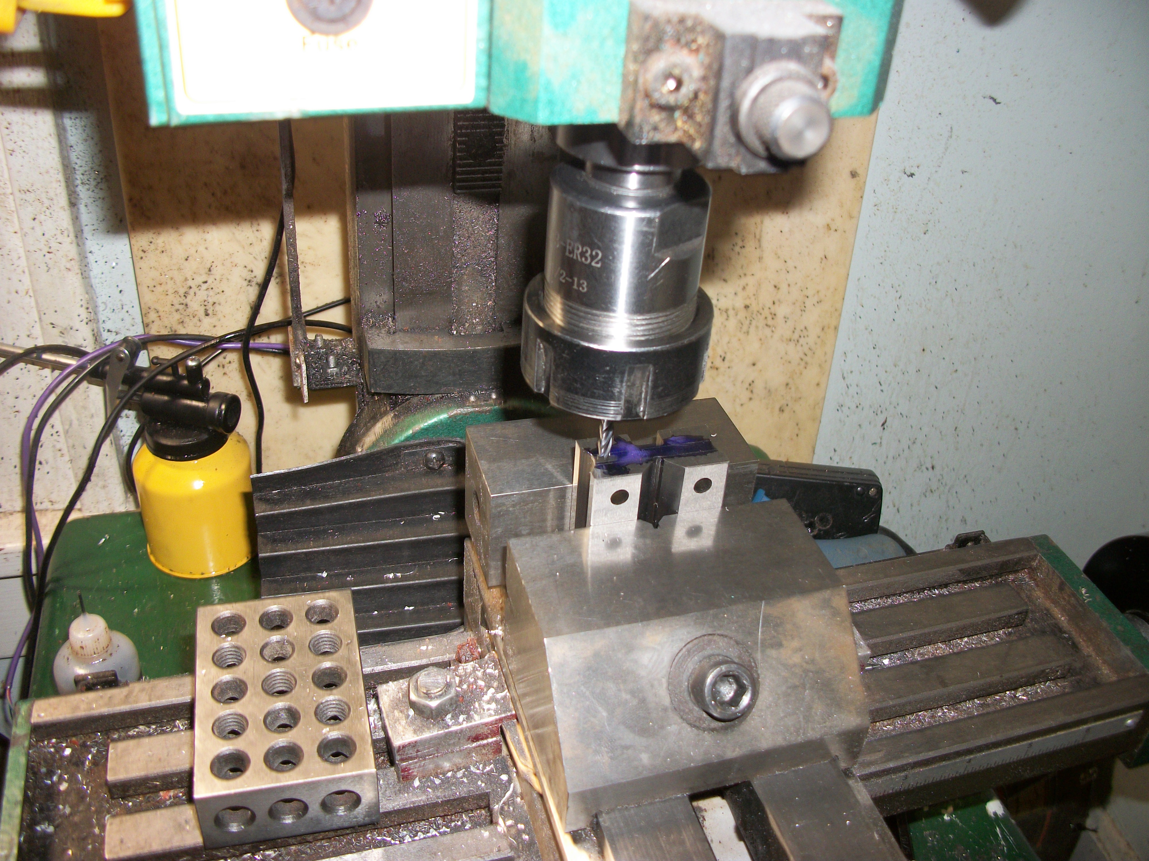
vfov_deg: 44.2
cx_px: 574
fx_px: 1062
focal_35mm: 32
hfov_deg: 56.8
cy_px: 430
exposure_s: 1/30
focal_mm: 5.7
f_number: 2.9
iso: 80
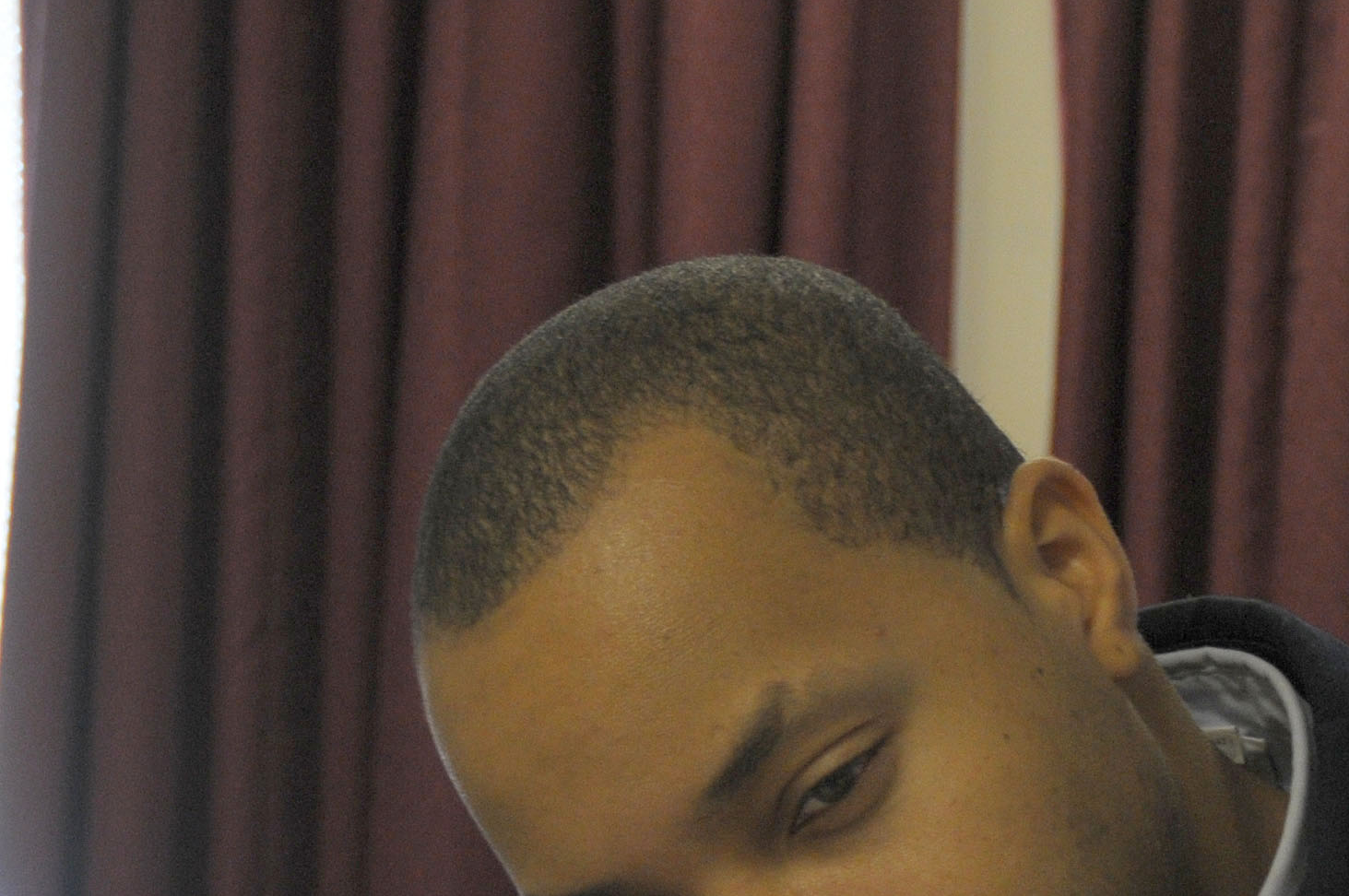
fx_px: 4771
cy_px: 1237
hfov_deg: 16.1
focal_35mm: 127
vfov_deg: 10.4
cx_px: 856
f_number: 3.8
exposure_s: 1/50
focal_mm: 29
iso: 500
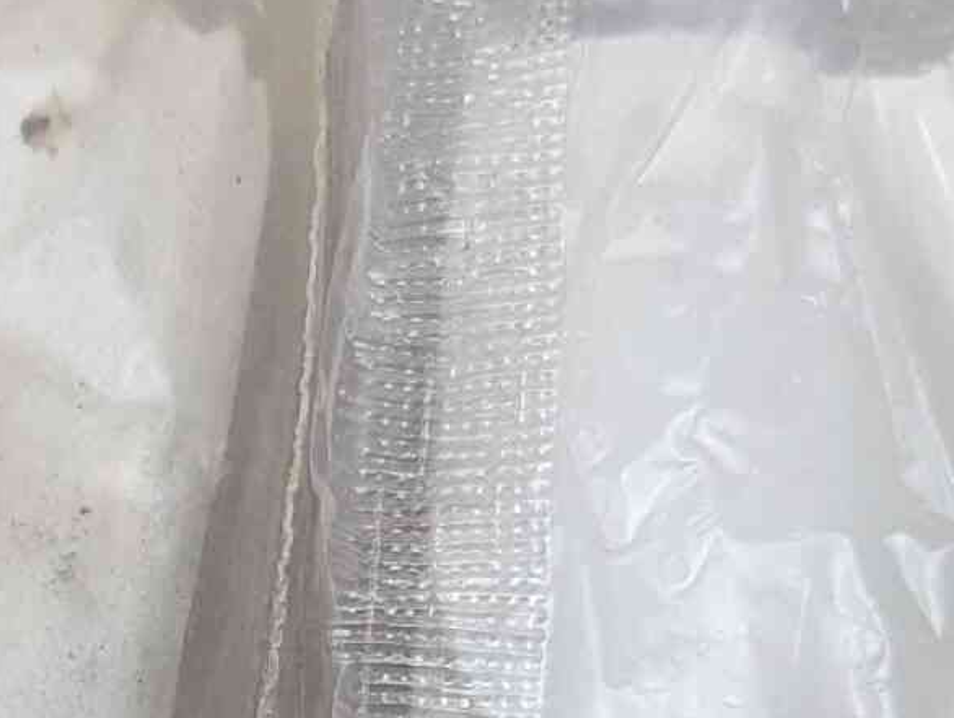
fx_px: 4608
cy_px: 1268
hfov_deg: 11.7
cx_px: 85
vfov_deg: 8.6
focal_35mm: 167
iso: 65
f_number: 1.85
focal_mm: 6.81
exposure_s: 1/120
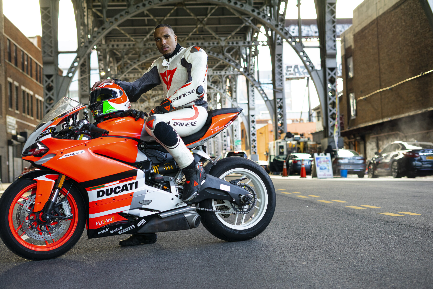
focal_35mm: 50
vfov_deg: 27.0
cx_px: 216
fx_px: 602
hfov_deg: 39.6
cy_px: 144
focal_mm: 50
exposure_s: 1/400
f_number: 3.2
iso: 400
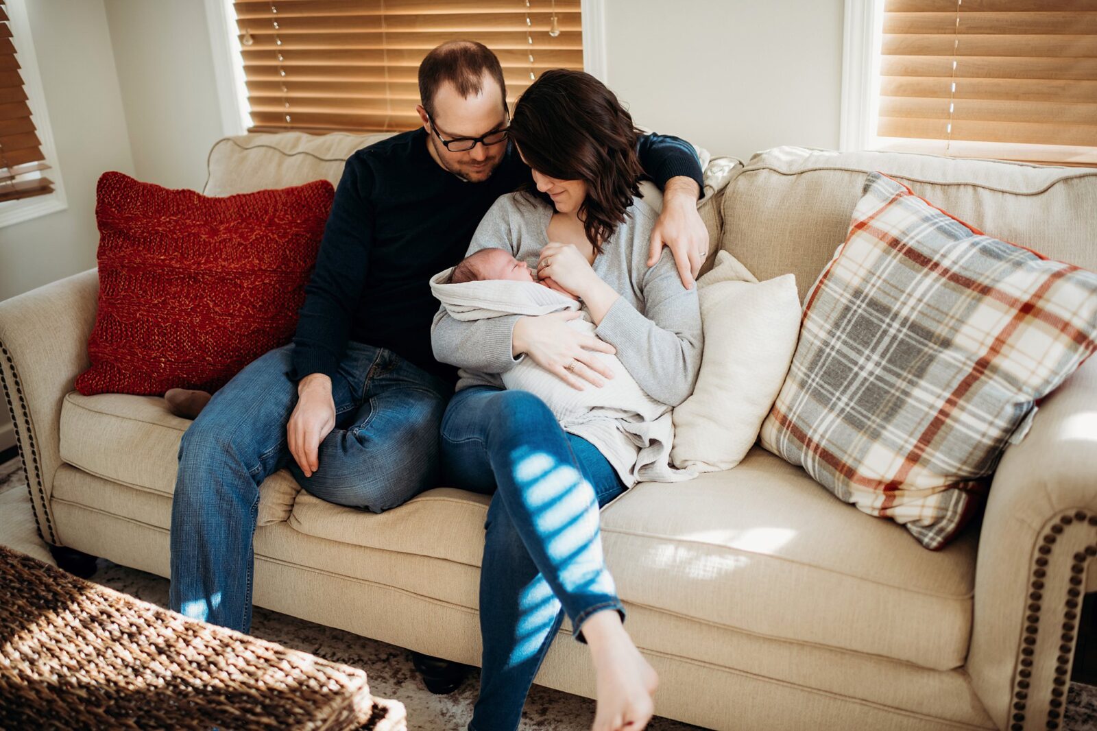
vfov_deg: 37.8
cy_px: 366
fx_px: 1066
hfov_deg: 54.4
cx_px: 548
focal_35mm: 35
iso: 400
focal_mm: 35
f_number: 1.8
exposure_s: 1/320
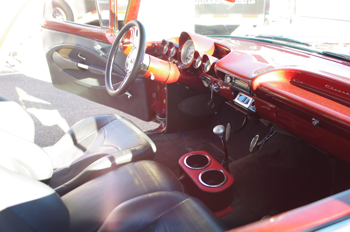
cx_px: 175
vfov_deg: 36.7
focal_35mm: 36
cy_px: 116
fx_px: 349
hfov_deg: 53.2
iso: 100
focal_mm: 24
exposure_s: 1/50
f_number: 2.8
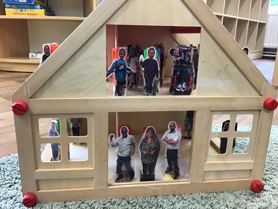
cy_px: 104
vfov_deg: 45.4
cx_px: 139
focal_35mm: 31
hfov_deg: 58.4
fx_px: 249
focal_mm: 3.3
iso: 200
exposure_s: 1/33
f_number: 2.4
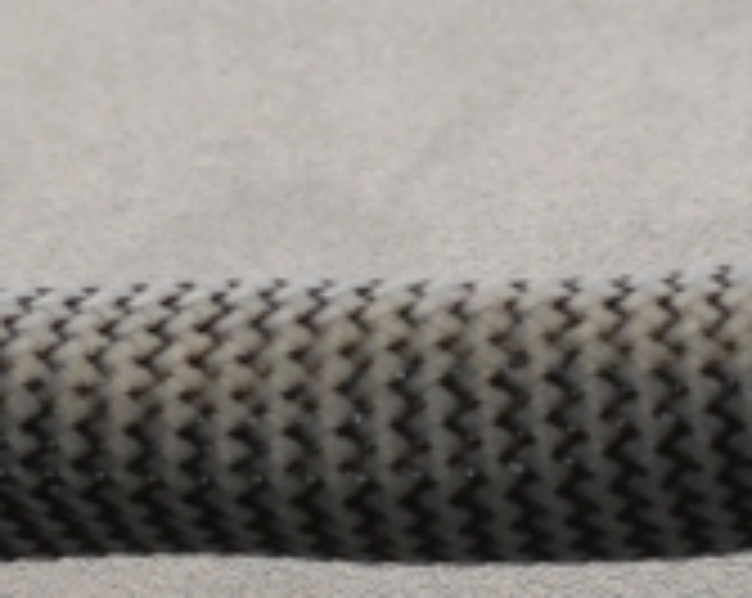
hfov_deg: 7.1
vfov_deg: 5.6
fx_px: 6074
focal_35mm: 273
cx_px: 684
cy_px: 405
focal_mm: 27
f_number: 4
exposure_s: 1/125
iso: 1100
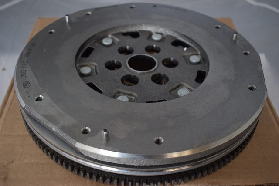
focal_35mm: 42
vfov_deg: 31.9
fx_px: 326
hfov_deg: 46.4
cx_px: 140
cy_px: 93
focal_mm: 28
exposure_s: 1/125
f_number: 5
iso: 800
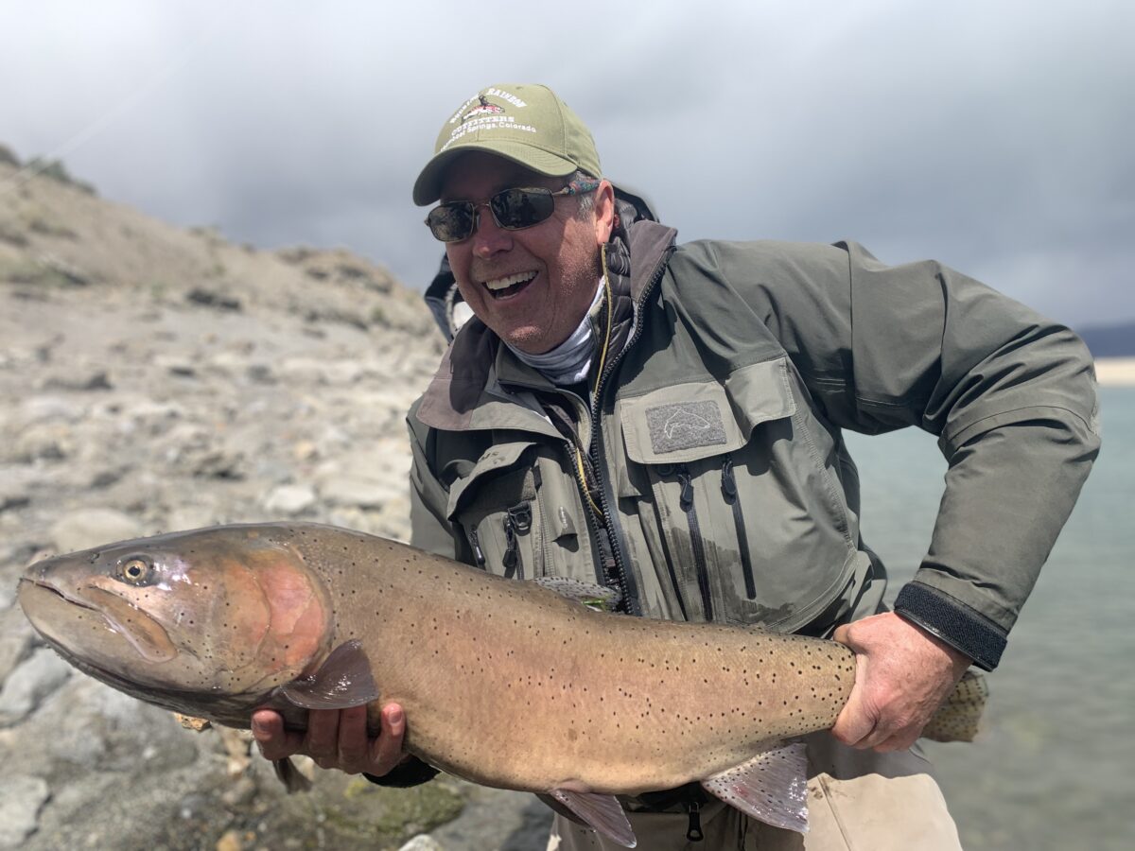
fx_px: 852
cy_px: 426
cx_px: 568
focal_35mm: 26
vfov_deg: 53.1
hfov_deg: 67.3
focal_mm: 4.25
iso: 25
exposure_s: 1/2481
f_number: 1.8
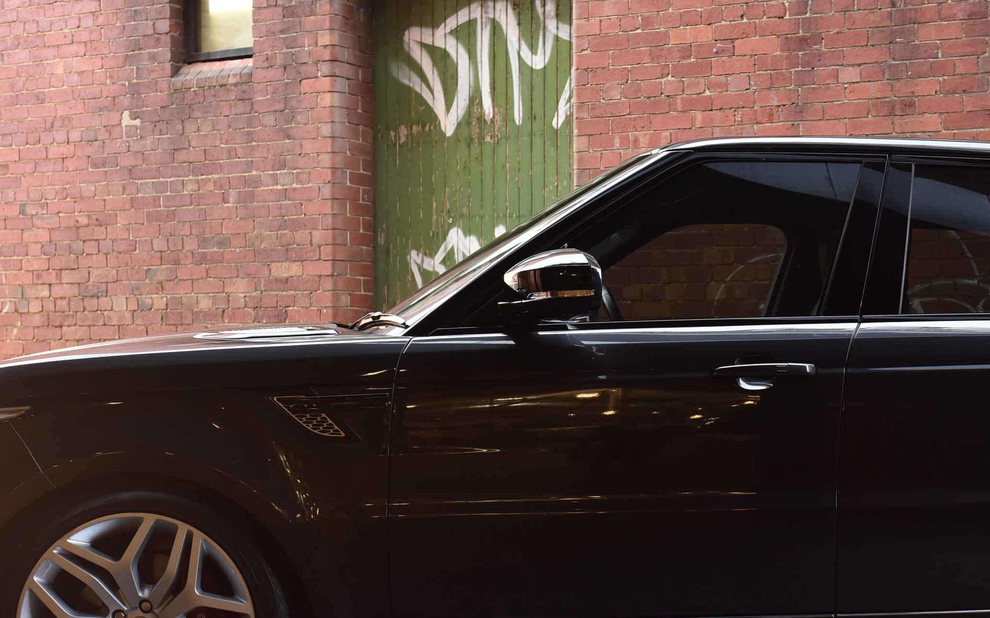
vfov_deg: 20.1
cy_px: 468
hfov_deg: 31.5
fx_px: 1727
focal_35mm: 64
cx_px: 728
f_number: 4
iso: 640
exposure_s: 1/160
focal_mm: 35
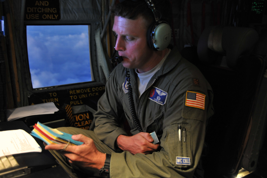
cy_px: 87
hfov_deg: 45.5
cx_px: 136
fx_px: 319
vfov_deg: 31.2
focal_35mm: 43
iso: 2500
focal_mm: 38
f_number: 5
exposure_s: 1/10
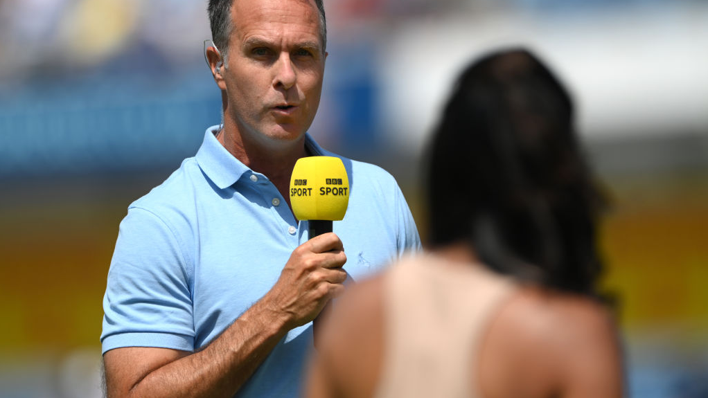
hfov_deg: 3.4
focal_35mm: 630
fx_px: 11828
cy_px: 171
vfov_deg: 1.9
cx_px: 354
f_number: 4.5
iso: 200
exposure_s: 1/3200
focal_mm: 600
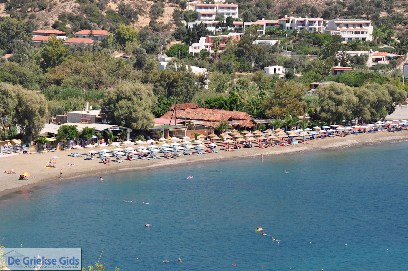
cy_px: 136
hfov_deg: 15.9
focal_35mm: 129
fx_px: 1460
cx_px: 204
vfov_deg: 10.6
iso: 200
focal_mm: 86
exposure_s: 1/640
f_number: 9
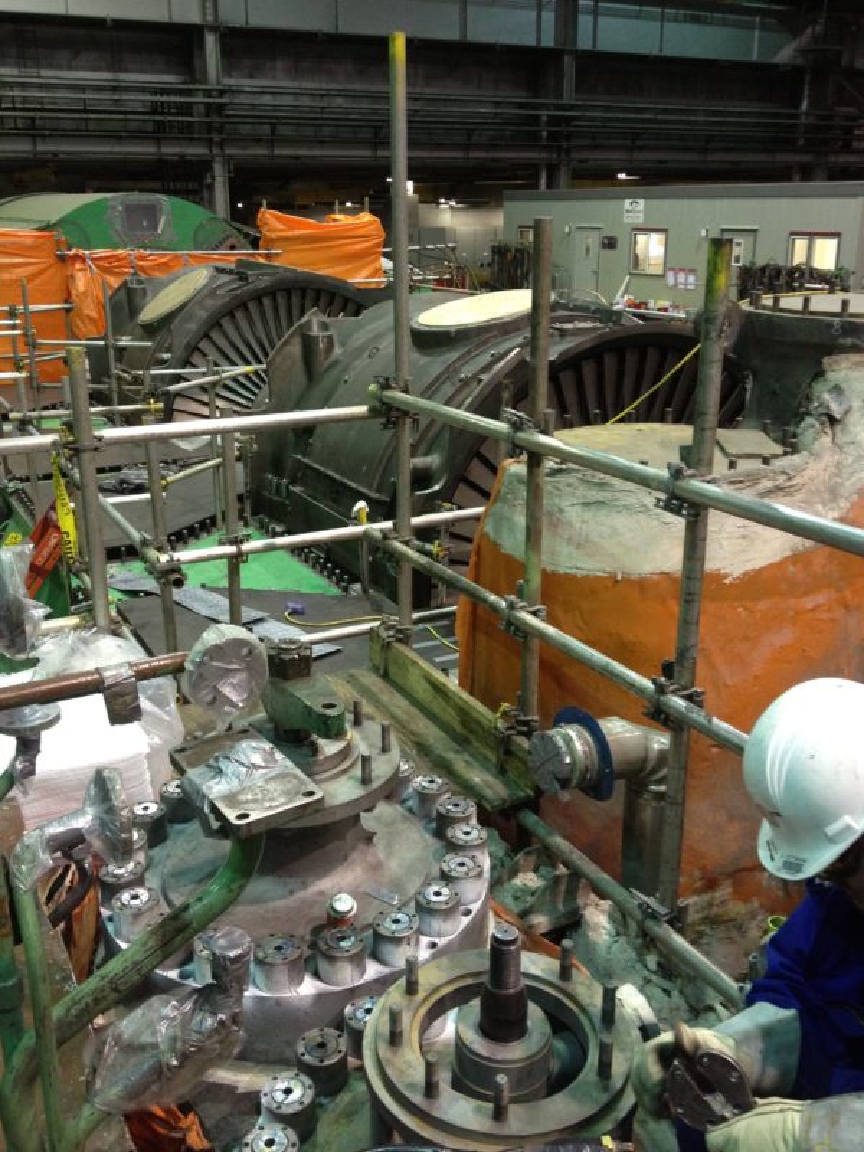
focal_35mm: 35
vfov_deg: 52.6
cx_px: 432
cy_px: 576
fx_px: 1165
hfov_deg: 40.7
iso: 200
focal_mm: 4.28
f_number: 2.4
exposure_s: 1/20
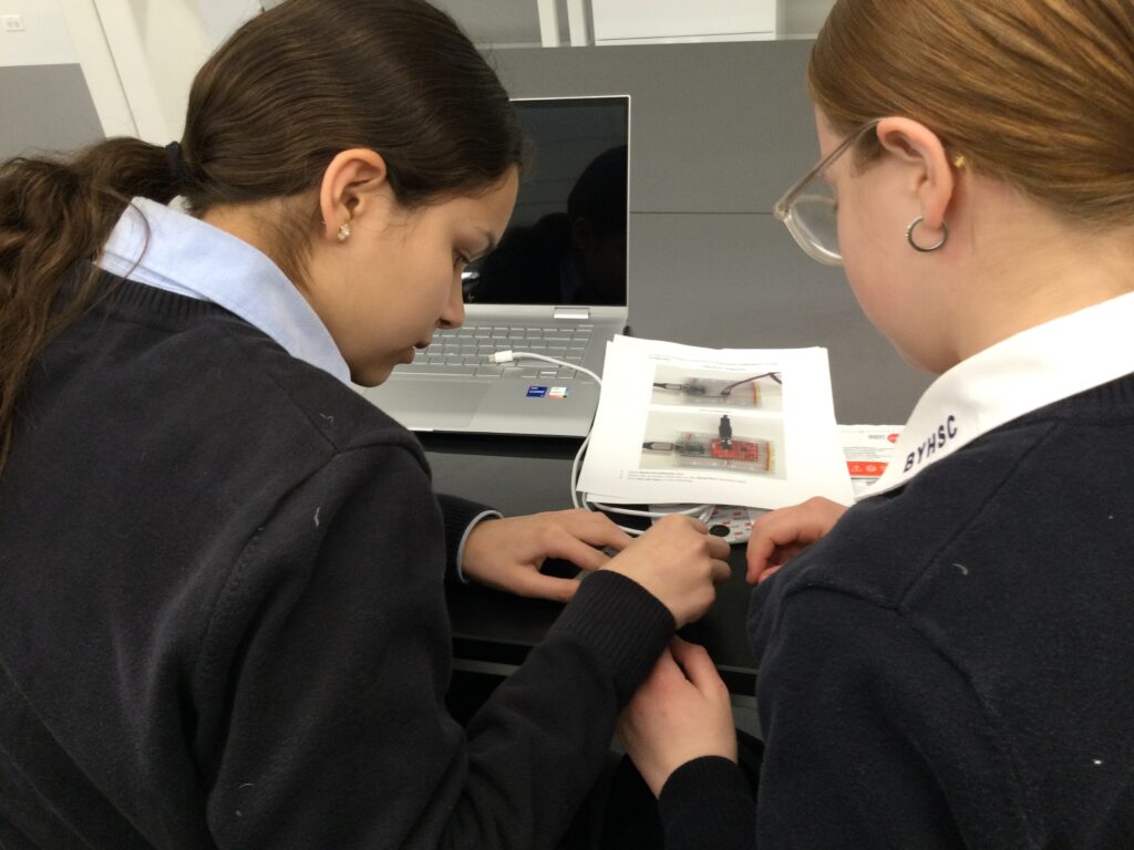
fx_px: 1016
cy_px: 425
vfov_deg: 45.4
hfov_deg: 58.4
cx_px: 567
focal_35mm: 31
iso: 50
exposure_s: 1/30
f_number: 2.4
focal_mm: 3.3
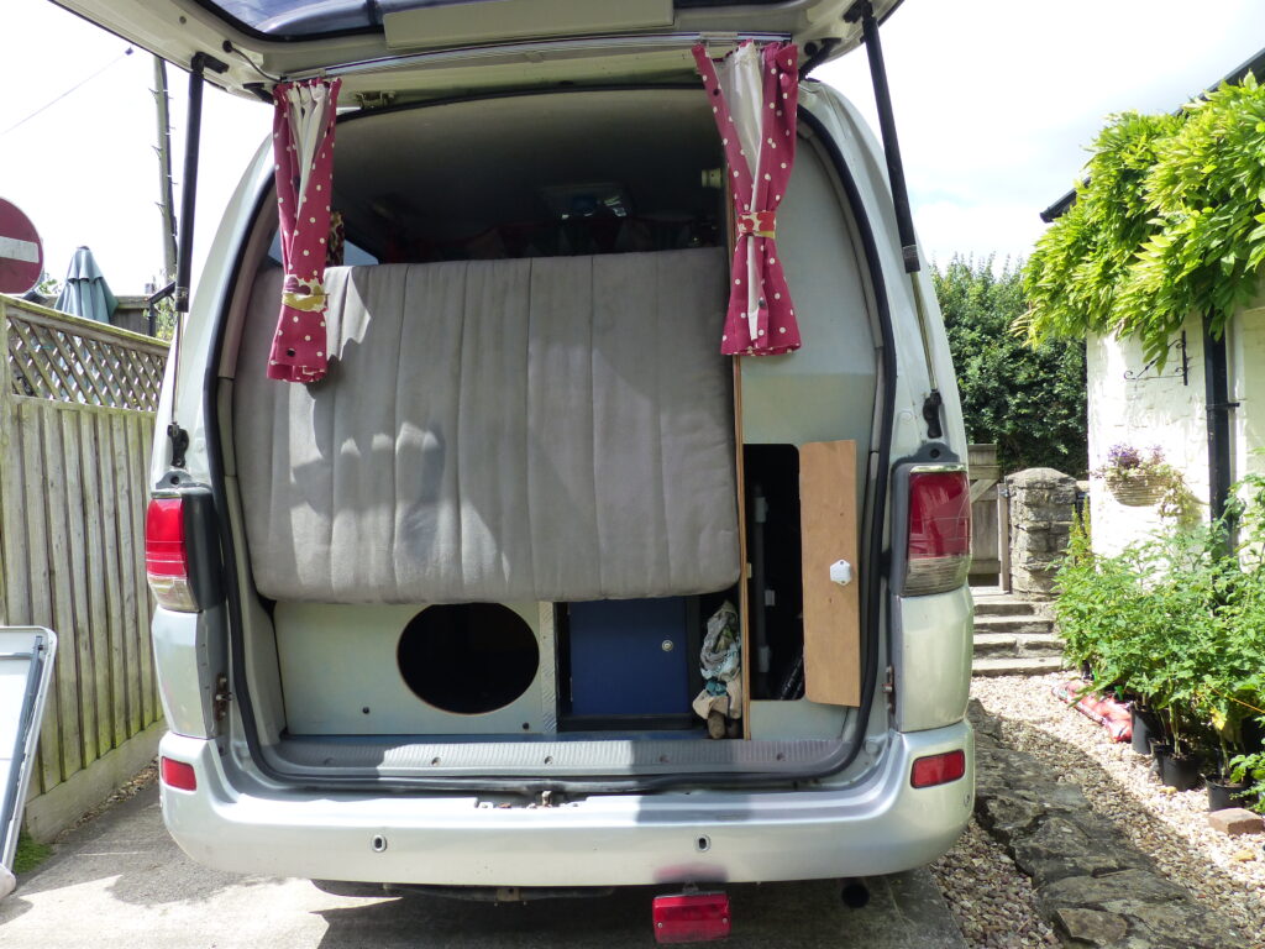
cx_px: 632
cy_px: 474
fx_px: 914
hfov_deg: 69.4
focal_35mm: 25
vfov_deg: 54.9
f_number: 4
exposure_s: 1/400
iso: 160
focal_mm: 4.5
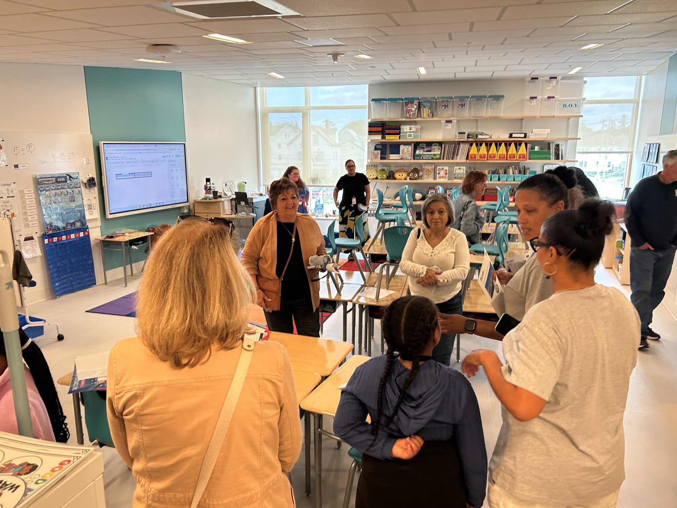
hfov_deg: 67.3
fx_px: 508
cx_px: 338
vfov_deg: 53.1
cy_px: 254
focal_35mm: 26
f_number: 1.5
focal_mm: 5.7
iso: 100
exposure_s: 1/60
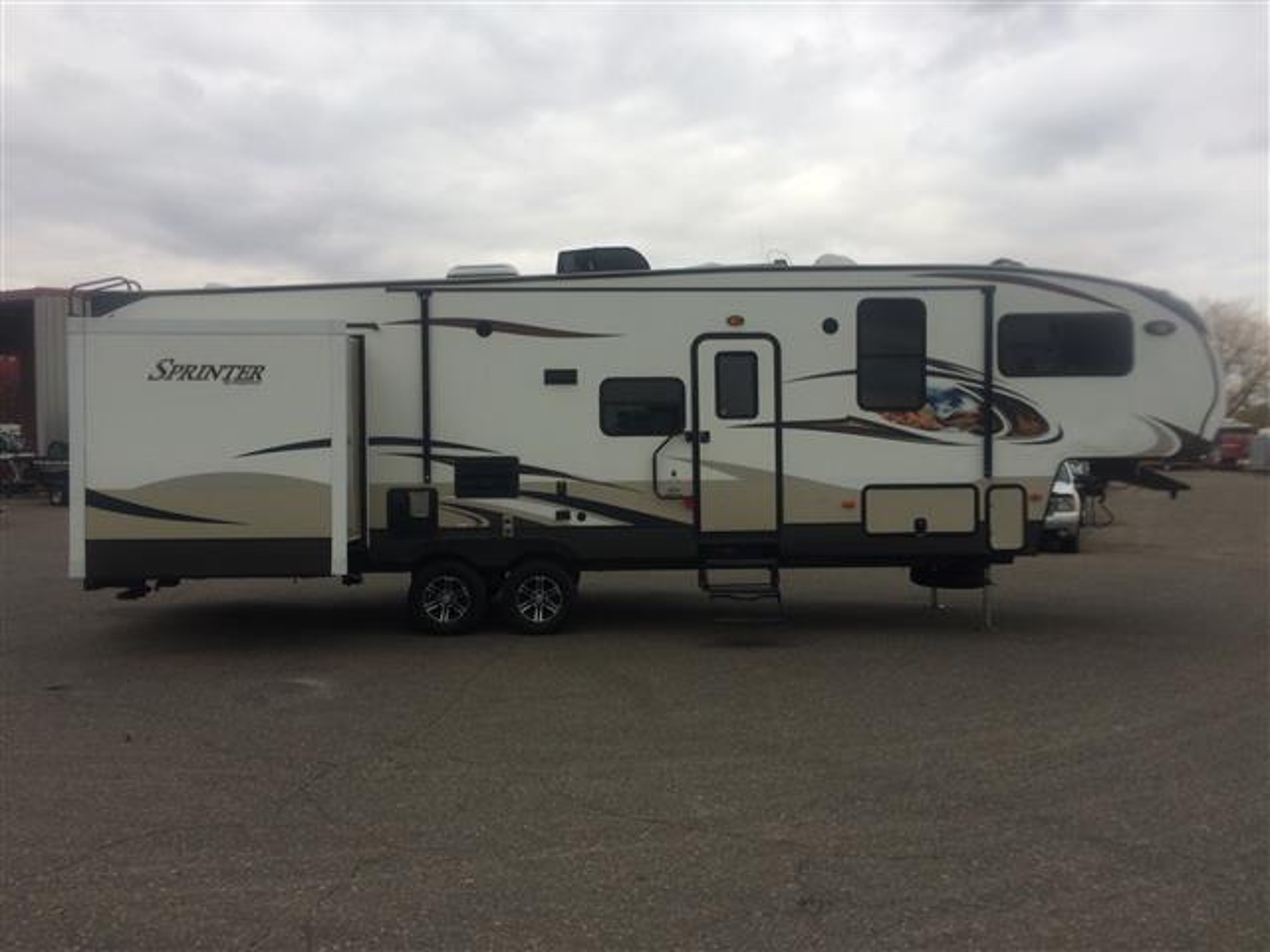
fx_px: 1064
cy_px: 476
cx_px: 635
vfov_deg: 48.2
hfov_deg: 61.7
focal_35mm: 29
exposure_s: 1/402
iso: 32
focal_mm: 4.15
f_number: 2.2
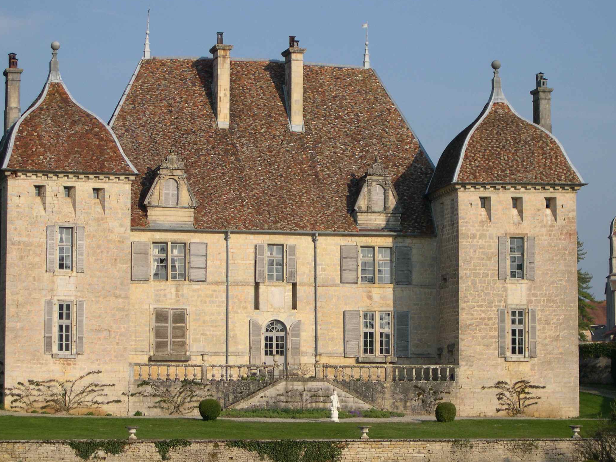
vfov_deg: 13.2
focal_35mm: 112
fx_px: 1993
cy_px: 231
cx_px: 283
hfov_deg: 17.6
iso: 100
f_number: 4.8
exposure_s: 1/502
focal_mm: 21.6
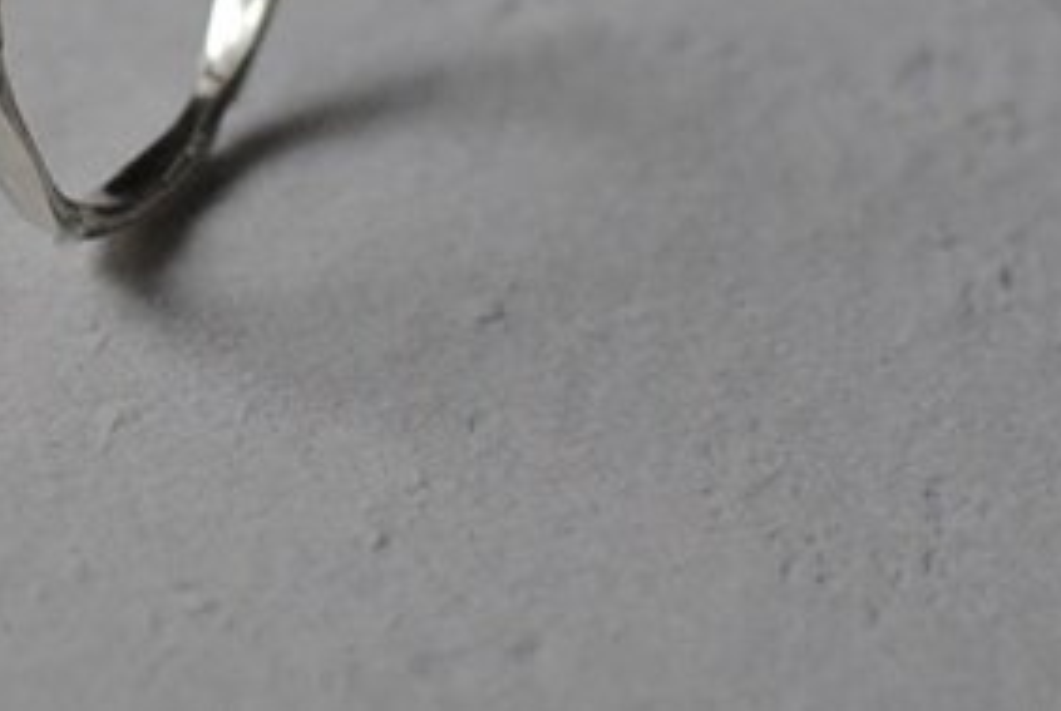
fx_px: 3517
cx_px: 113
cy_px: -87
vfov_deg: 11.4
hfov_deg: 16.9
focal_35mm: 119
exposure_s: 1/400
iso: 400
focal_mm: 35
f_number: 3.5
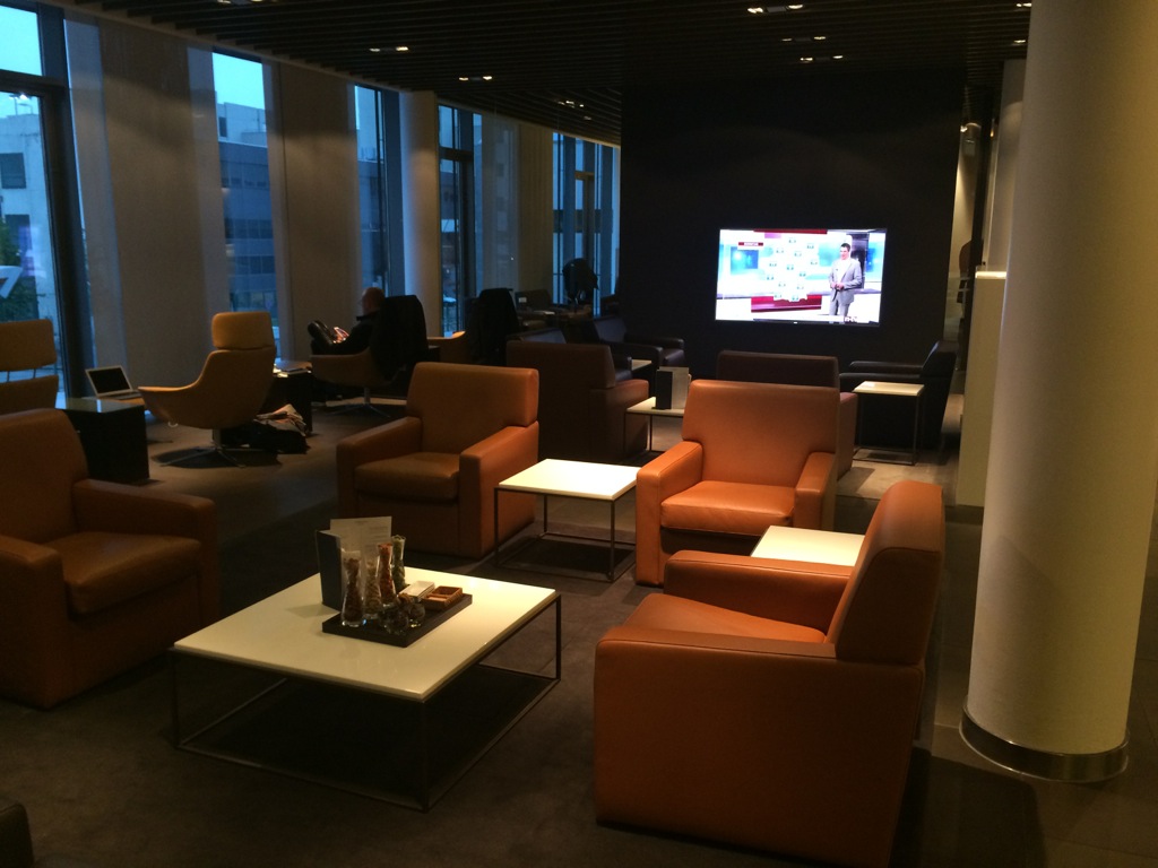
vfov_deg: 48.2
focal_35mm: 29
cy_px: 434
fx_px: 970
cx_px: 579
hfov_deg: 61.7
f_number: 2.2
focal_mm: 4.15
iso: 160
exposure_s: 1/30
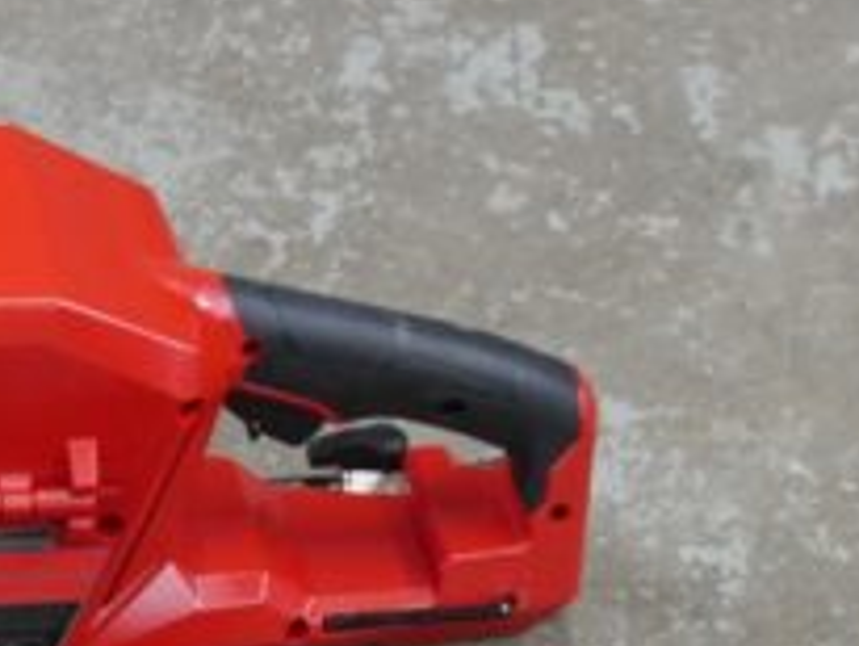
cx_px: -388
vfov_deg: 6.5
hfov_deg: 8.6
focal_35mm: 226
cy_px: 784
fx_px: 5612
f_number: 4.6
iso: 3200
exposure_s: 1/80
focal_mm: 37
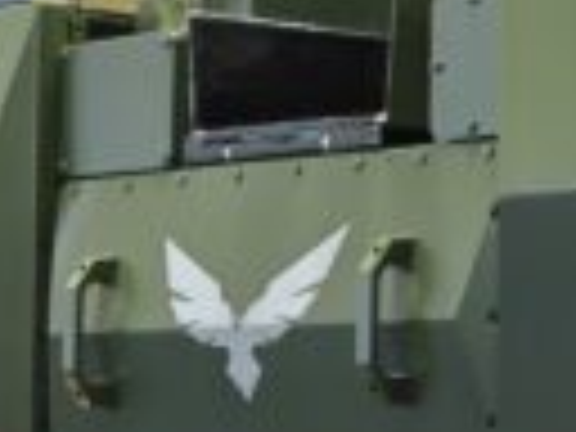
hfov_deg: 10.3
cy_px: 284
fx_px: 3062
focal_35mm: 184
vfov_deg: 8.1
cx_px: 896
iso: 100
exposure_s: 1/100
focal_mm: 6.06
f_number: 1.6
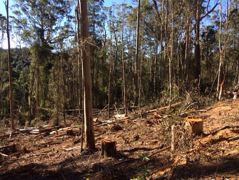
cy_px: 90
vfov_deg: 48.2
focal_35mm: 29
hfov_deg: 61.7
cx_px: 120
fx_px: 200
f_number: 2.2
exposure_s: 1/695
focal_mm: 4.15
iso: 32
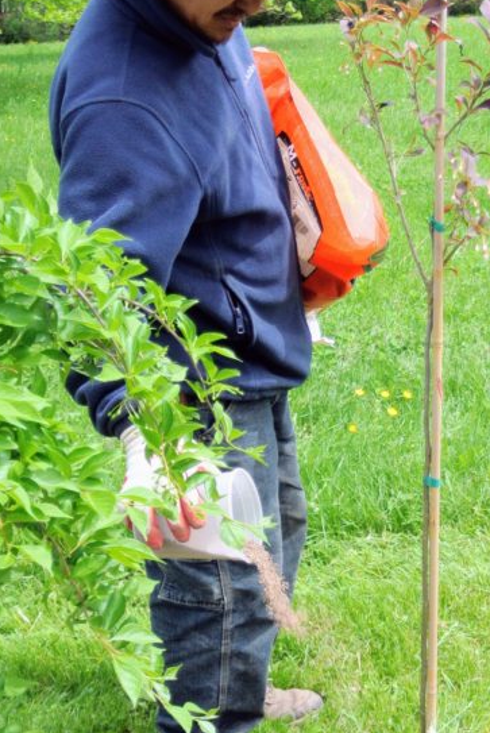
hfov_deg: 20.4
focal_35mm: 66
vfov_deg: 30.5
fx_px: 1345
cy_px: 390
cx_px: 392
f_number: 4.5
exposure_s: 1/320
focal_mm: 13.1
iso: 100
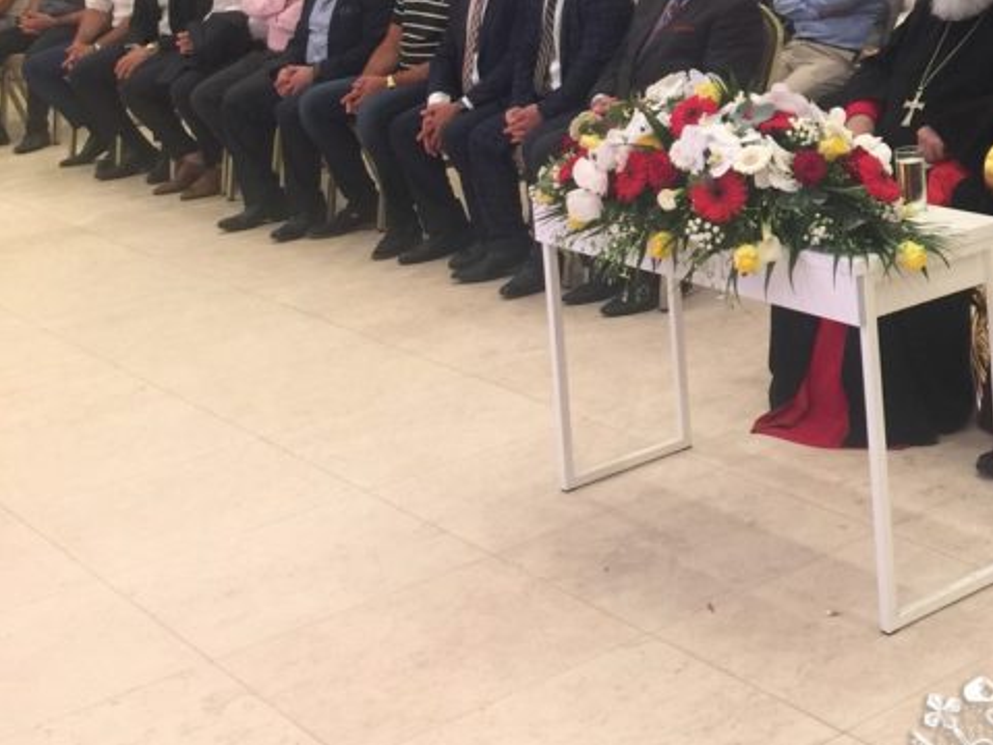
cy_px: 29
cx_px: 1059
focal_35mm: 62
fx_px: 1778
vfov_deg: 22.8
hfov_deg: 28.6
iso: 64
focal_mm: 4.15
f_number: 2.2
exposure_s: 1/33
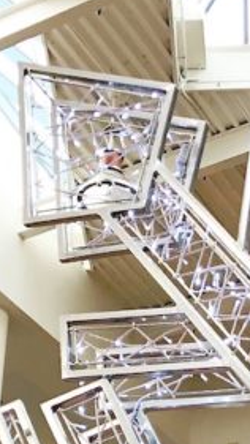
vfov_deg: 18.4
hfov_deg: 10.9
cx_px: 188
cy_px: 512
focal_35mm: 111
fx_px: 1309
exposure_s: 1/120
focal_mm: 4
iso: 40
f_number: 1.8
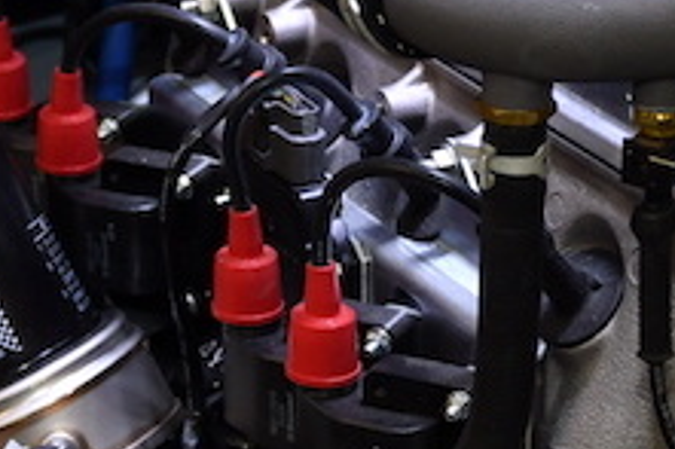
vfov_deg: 8.4
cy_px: 289
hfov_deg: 12.6
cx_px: 507
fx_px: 3054
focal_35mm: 163
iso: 500
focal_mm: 24
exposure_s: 1/250
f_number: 2.8
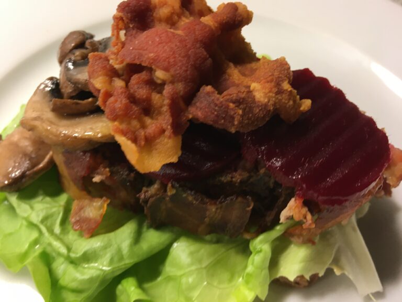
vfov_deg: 48.2
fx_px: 337
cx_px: 201
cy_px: 151
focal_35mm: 29
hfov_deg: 61.7
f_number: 2.2
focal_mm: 4.15
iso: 100
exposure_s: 1/33
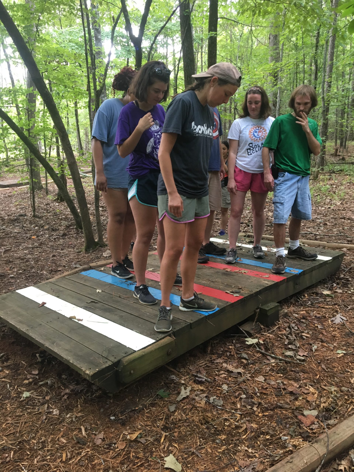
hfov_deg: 48.2
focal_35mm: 29
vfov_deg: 61.7
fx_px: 395
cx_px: 177
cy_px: 236
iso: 80
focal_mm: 4.15
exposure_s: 1/30
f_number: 2.2
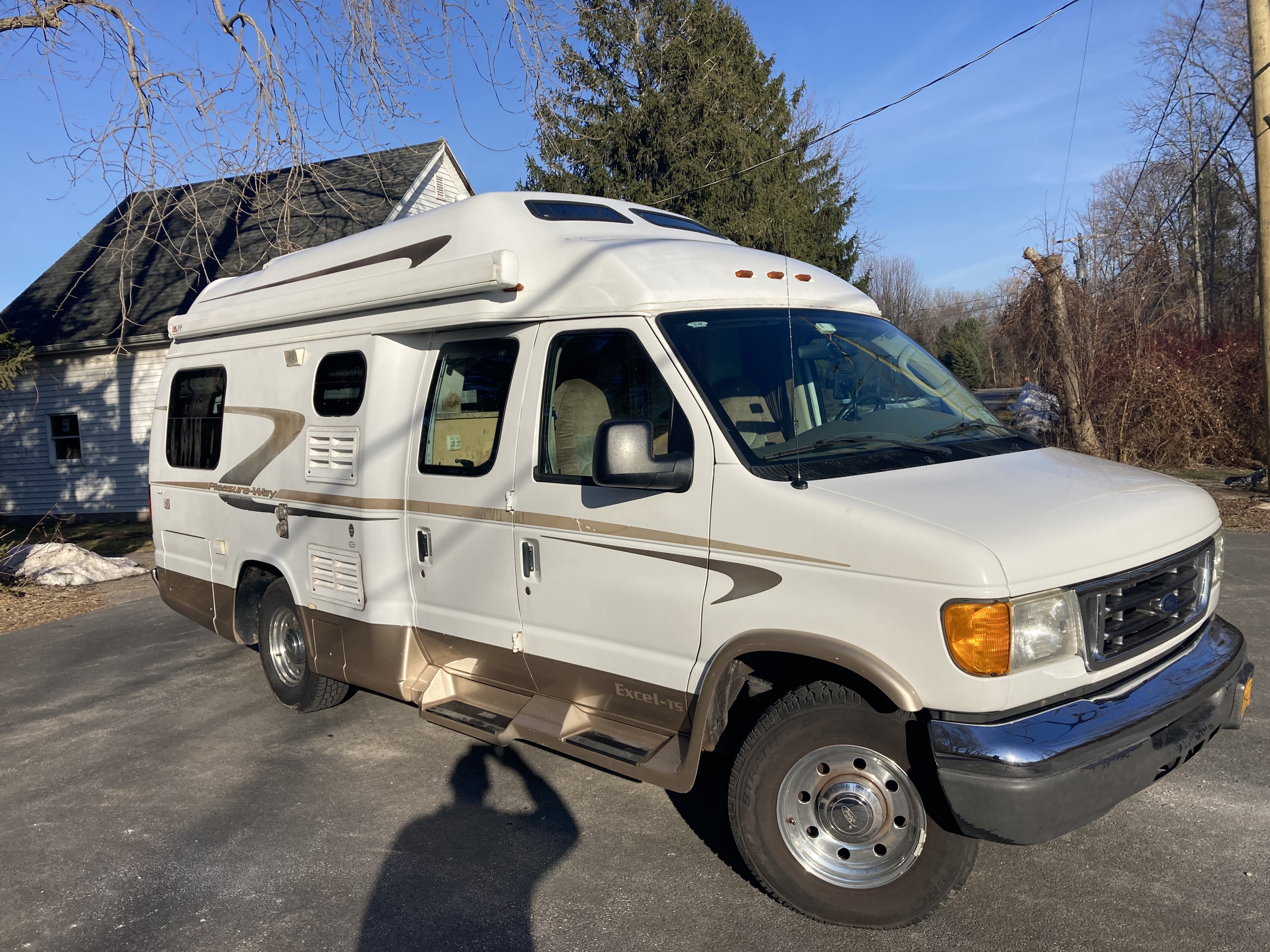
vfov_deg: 49.7
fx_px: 1027
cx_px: 635
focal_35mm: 28
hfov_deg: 63.4
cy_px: 476
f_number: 1.8
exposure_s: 1/2857
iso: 25
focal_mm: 3.99
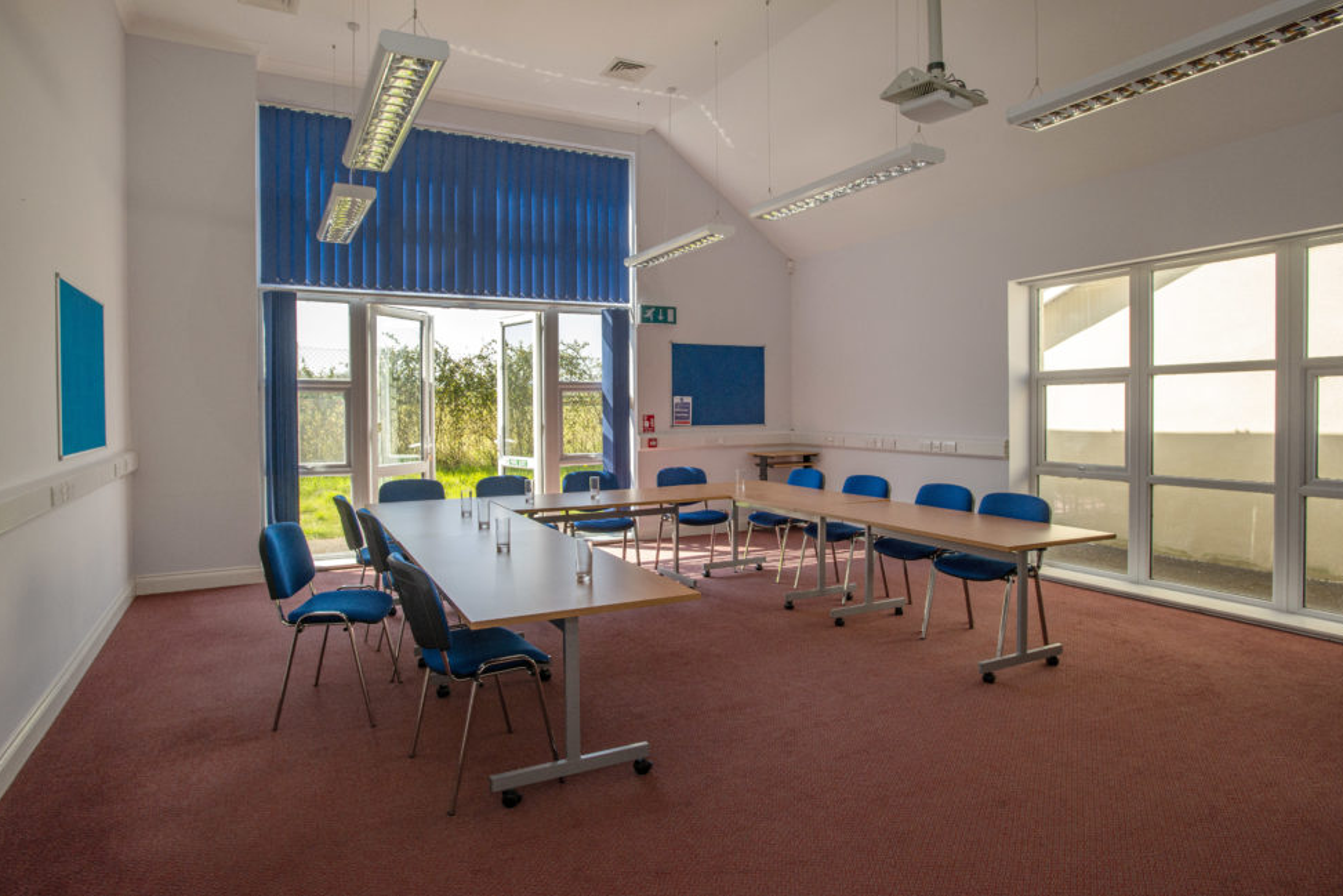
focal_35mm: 20
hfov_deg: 84.0
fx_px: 746
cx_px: 679
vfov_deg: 61.9
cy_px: 427
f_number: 8
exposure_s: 1/250
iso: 640
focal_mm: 19
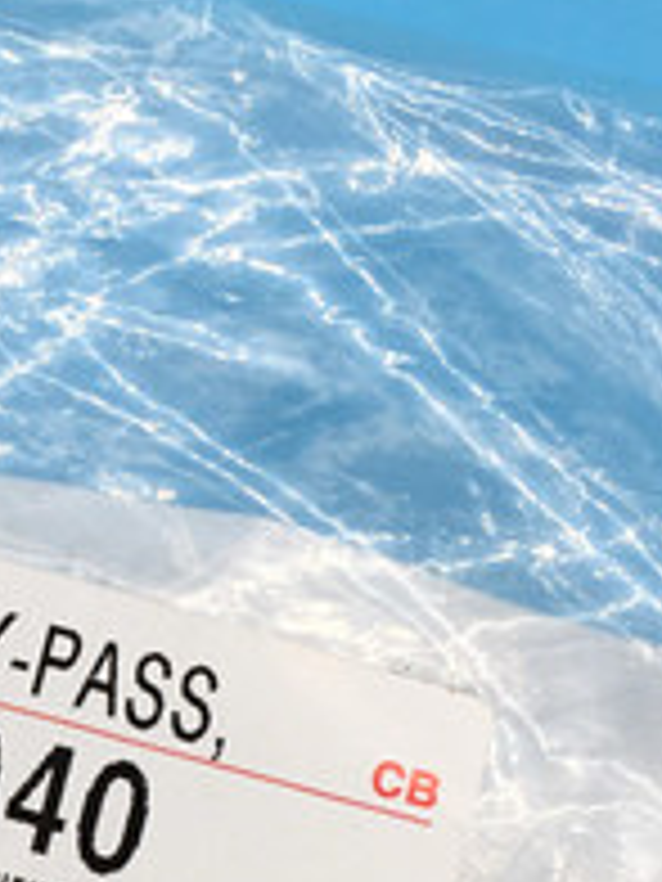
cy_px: 988
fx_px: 3213
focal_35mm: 126
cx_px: -383
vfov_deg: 15.2
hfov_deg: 11.2
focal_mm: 4.15
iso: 25
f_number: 2.2
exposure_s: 1/120
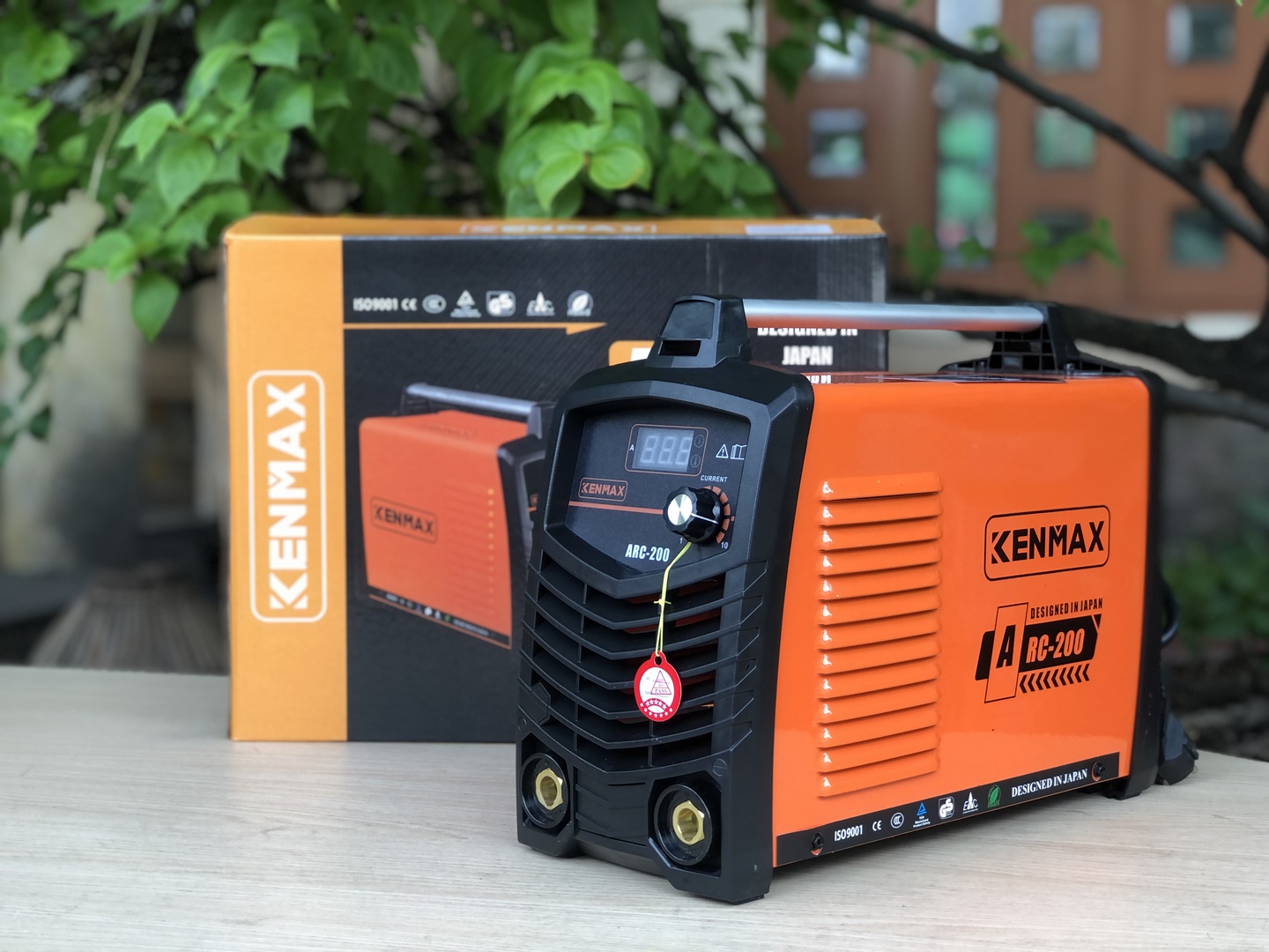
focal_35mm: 57
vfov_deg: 25.7
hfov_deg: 33.8
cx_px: 634
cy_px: 476
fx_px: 2090
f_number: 2.8
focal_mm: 6.6
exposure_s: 1/40
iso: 20
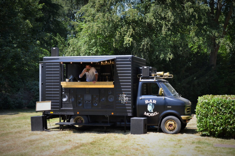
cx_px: 118
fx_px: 431
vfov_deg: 20.6
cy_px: 78
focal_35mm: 66
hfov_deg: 30.5
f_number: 5.3
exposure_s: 1/500
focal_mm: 44
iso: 450
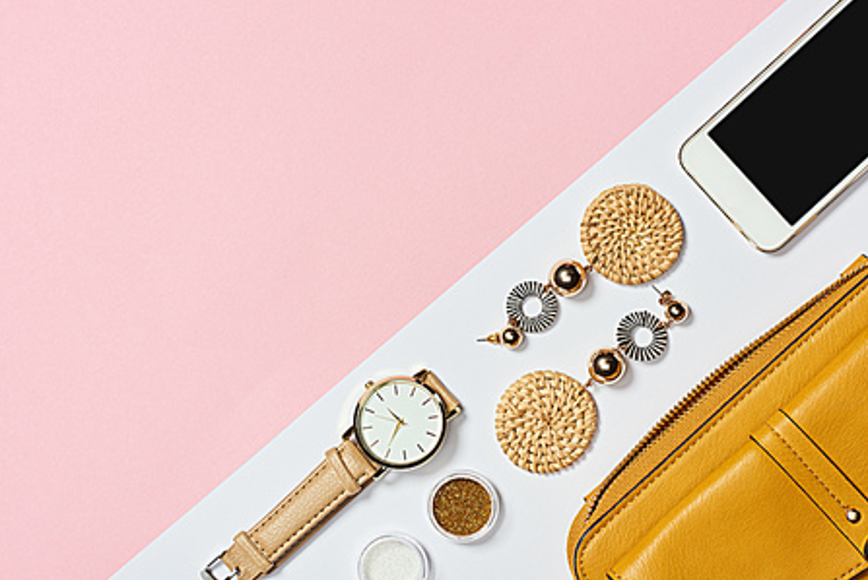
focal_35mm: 95
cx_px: 474
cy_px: 295
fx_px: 2293
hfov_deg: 21.4
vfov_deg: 14.4
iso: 160
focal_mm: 85
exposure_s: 1/160
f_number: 11
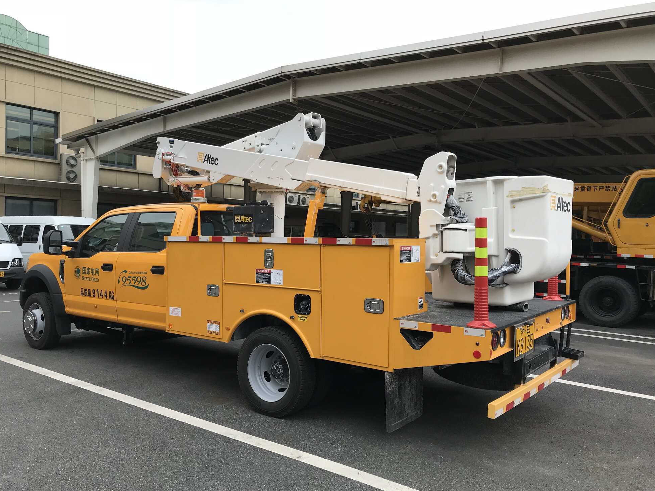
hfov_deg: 61.6
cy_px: 253
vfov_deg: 48.2
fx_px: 549
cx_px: 319
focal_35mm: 29
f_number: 1.8
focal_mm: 3.99
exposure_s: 1/977
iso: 20
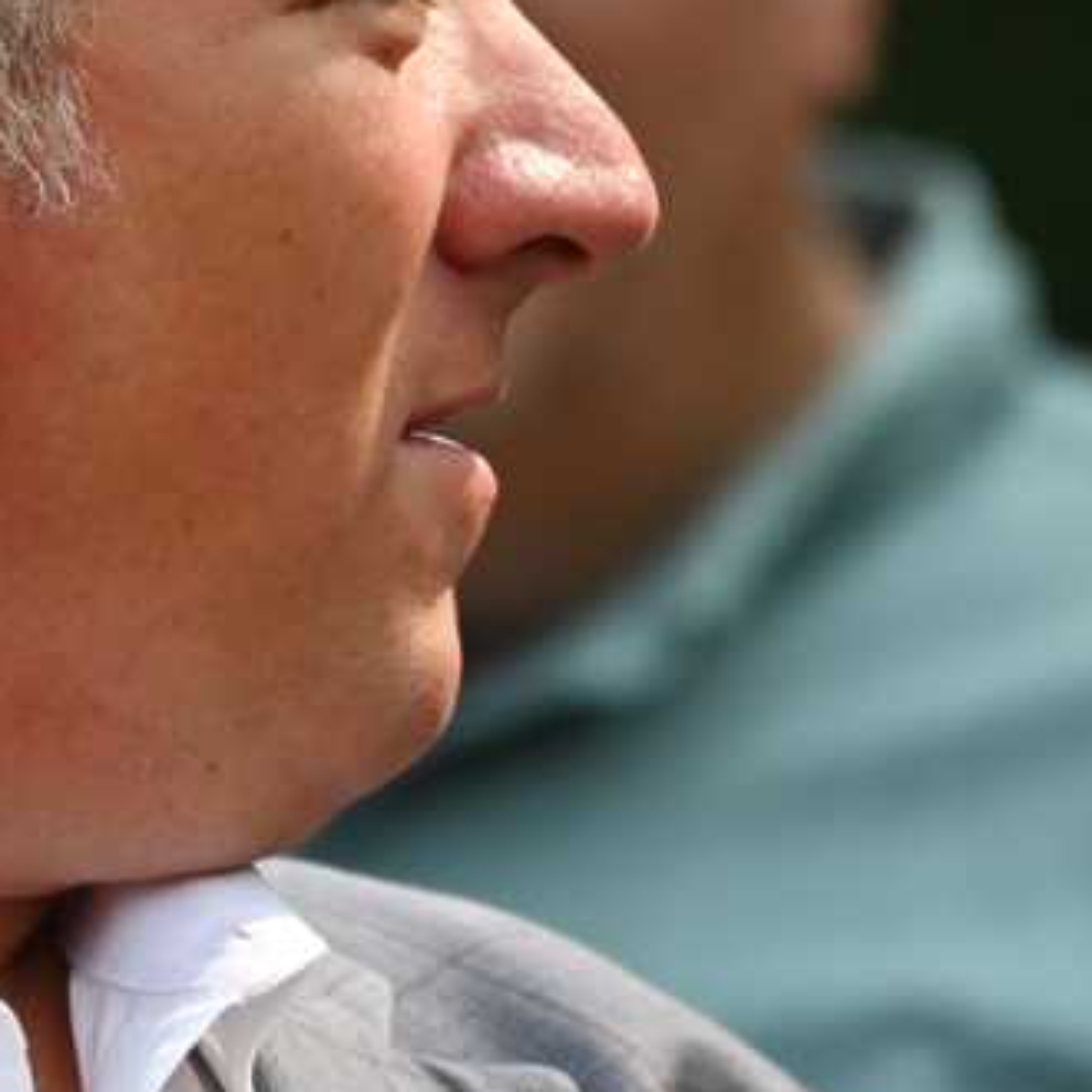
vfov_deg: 1.8
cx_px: 40
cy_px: 735
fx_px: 35690
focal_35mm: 1000
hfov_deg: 1.8
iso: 720
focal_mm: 190
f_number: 2.8
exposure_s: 1/8000
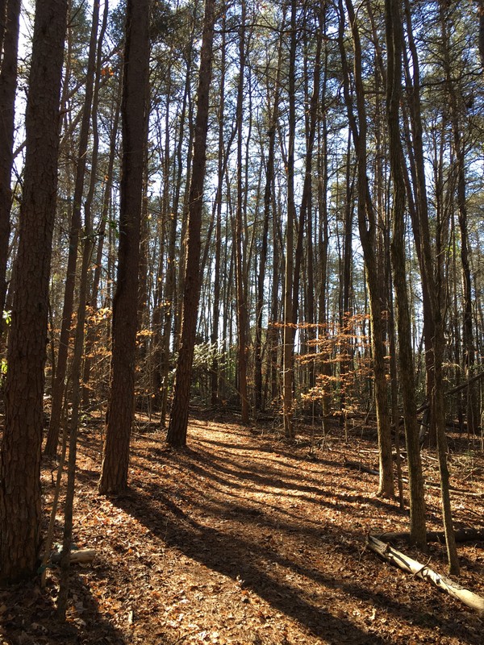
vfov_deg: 61.7
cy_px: 322
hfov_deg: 48.2
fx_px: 541
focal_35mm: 29
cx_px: 242
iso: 25
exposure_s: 1/120
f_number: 2.2
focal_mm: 4.15
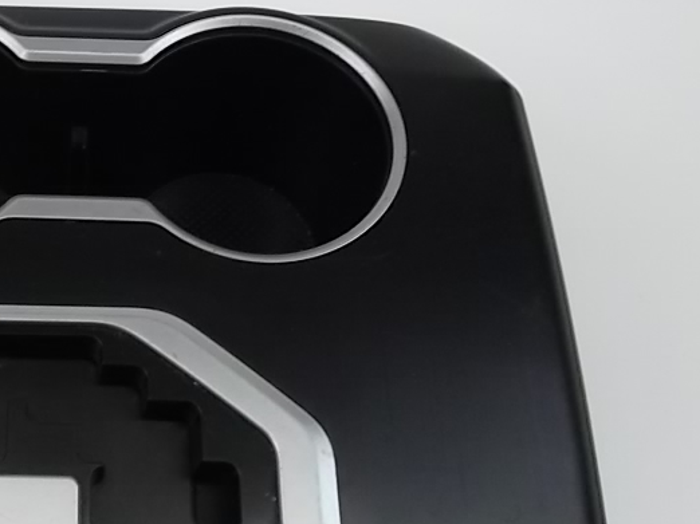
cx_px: 28
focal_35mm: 53
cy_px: 260
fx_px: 1071
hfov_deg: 33.6
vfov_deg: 27.5
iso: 300
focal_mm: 4.9
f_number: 3.5
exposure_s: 1/45
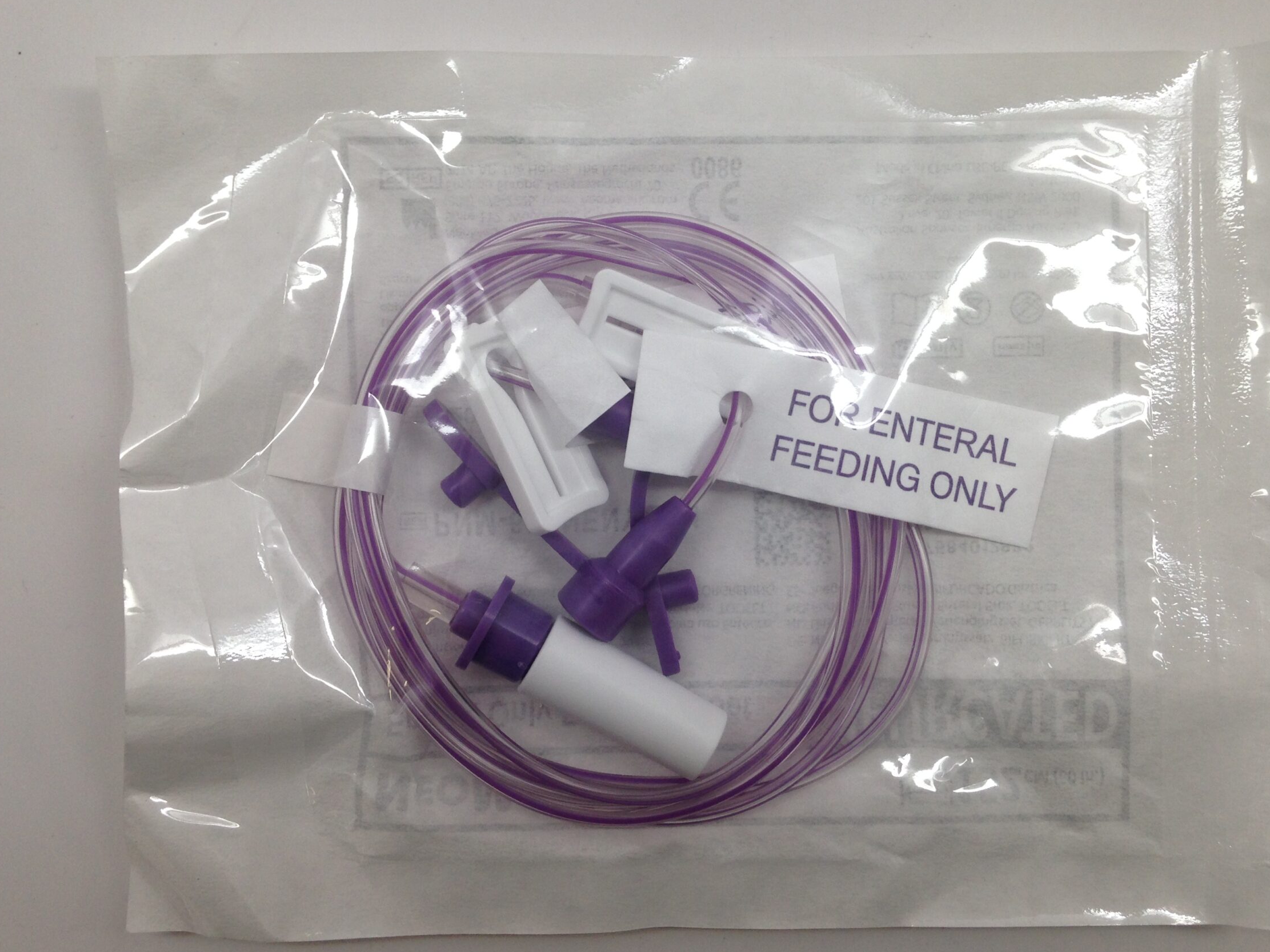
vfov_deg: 37.7
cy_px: 470
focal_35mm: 38
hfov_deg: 49.0
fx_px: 1394
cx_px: 671
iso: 50
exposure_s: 1/60
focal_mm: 4.12
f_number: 2.4
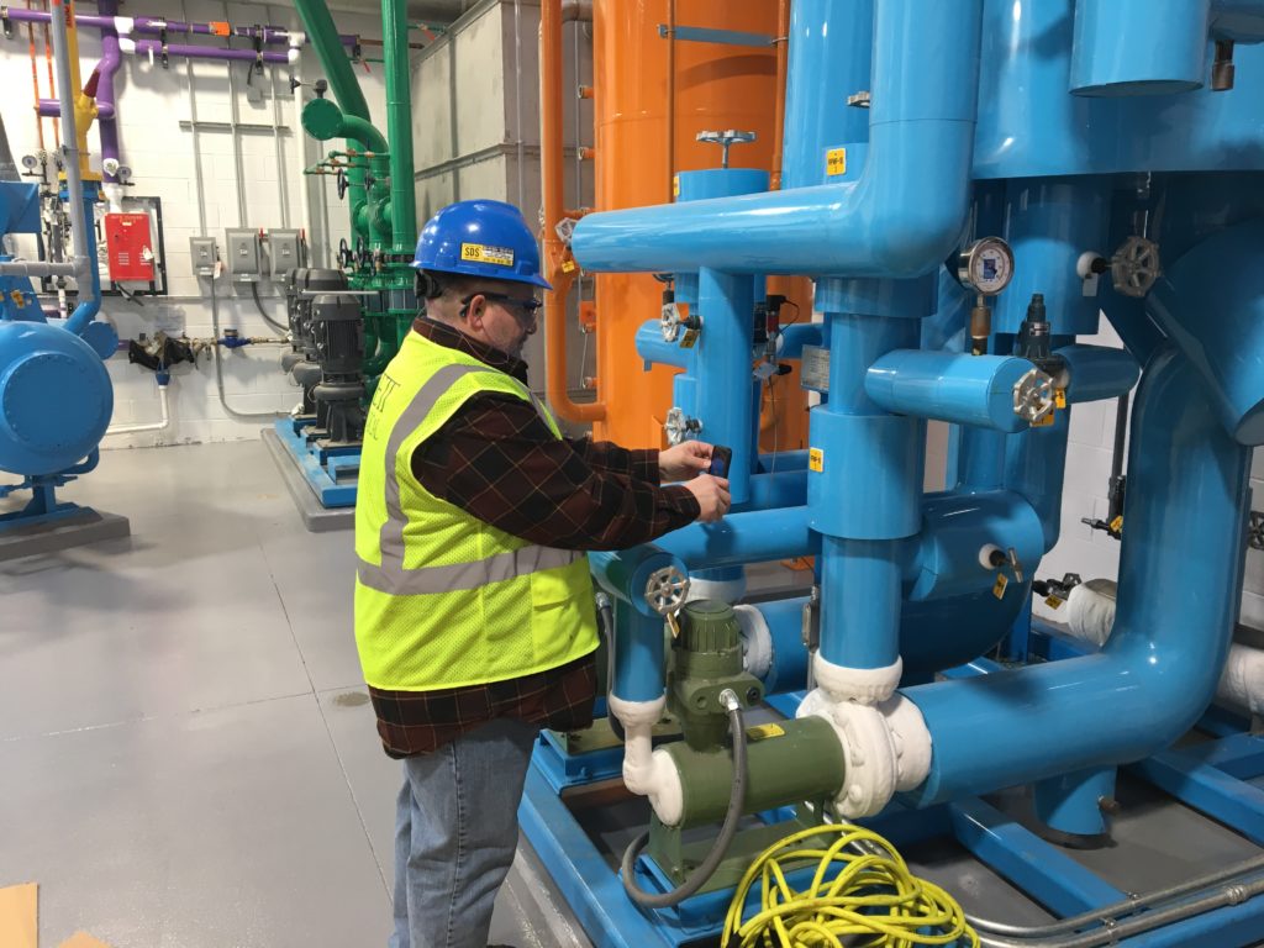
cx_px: 632
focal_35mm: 29
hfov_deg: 61.7
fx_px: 1059
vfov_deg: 48.2
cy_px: 474
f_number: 2.2
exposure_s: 1/30
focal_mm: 4.15
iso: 50
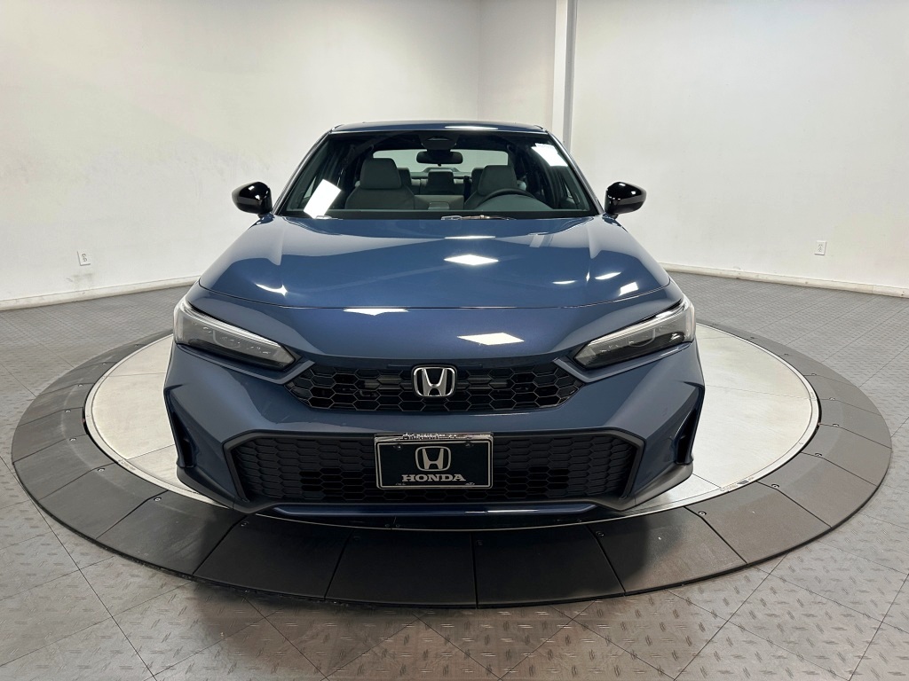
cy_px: 340
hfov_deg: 71.6
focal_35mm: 24
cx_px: 454
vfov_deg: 56.8
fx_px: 630
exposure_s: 1/60
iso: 250
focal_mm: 6.86
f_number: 1.78
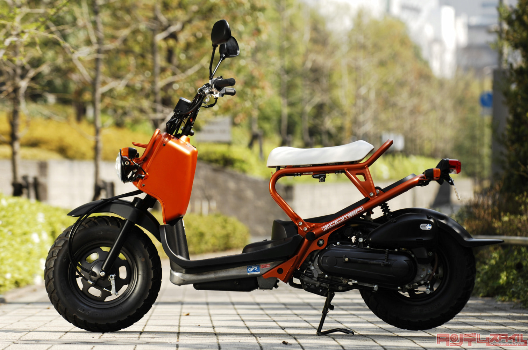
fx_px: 3465
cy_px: 173
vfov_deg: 5.8
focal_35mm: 237
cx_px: 264
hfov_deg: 8.7
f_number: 4
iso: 100
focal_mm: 155
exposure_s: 1/320
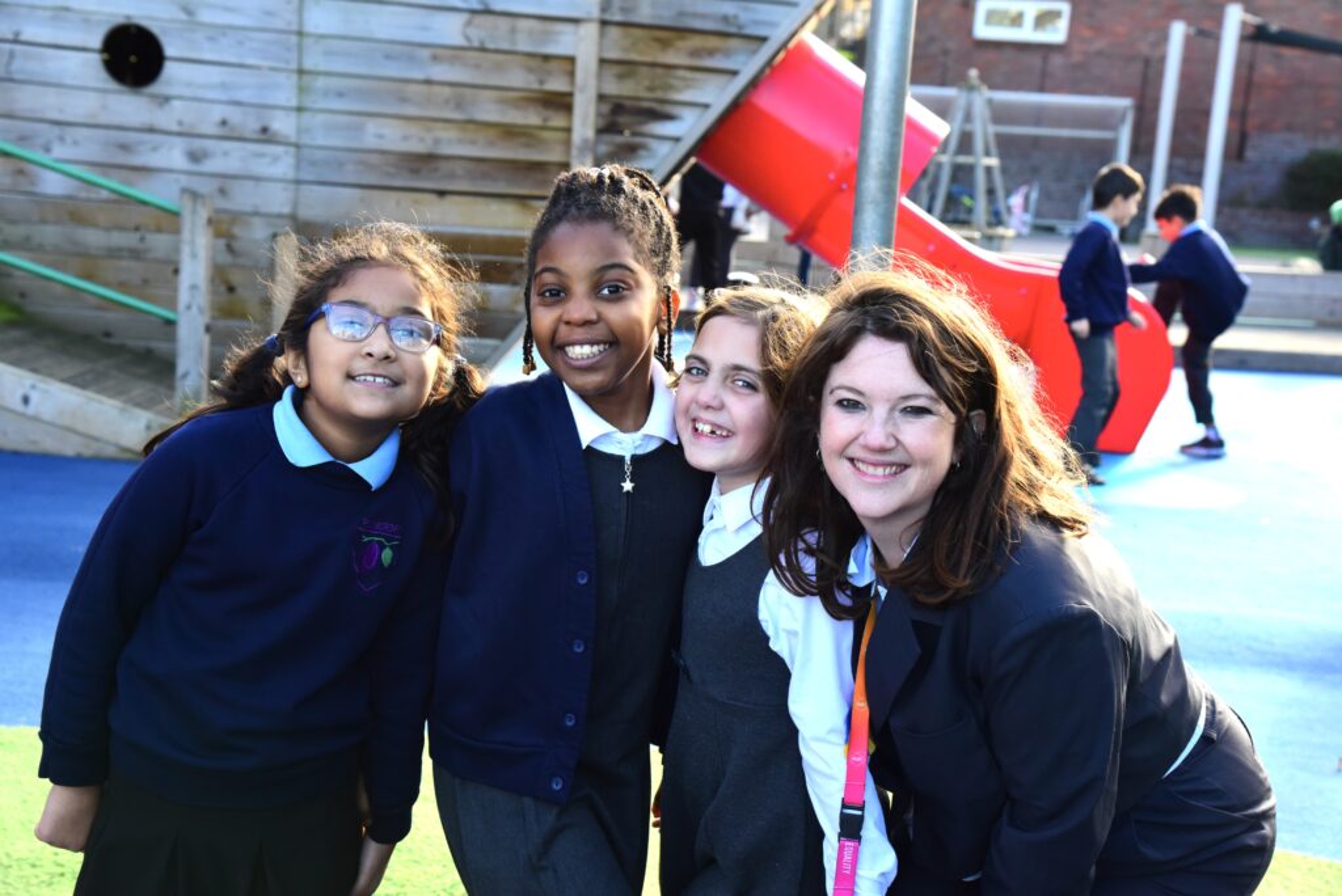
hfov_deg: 34.5
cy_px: 448
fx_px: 2163
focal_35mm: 58
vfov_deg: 23.4
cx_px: 671
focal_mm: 58
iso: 2000
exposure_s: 1/800
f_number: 7.1
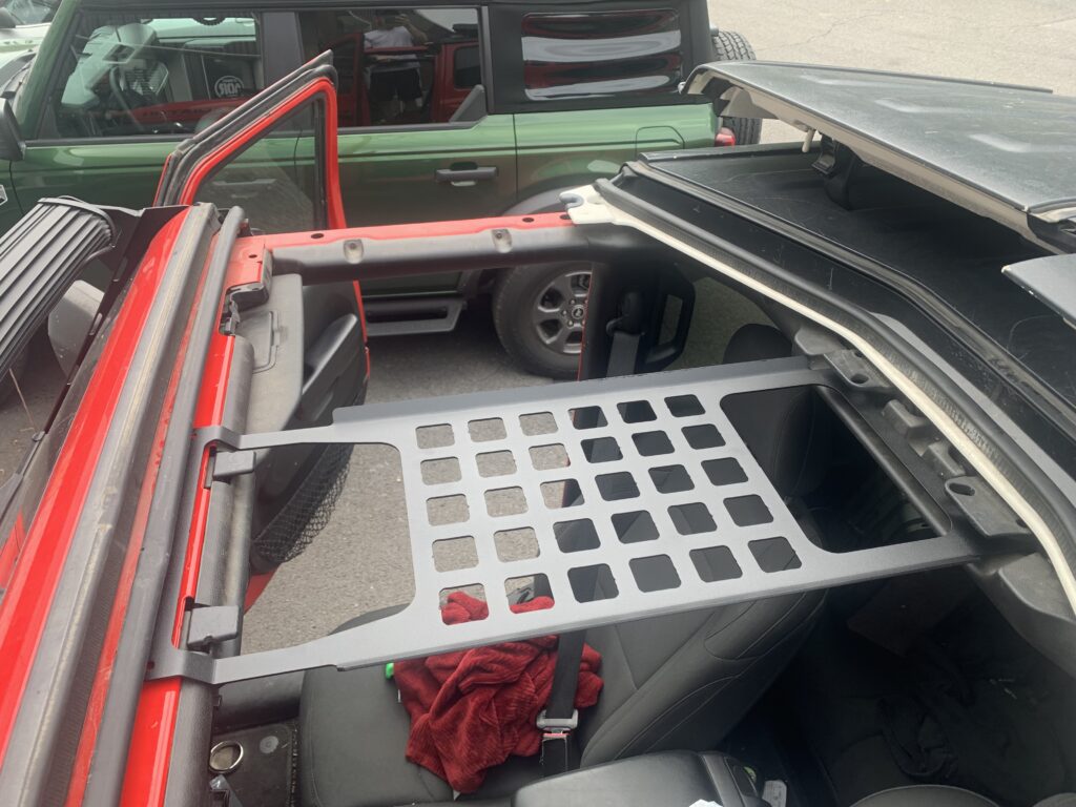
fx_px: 808
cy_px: 404
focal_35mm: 26
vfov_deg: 53.1
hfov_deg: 67.3
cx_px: 538
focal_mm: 4.25
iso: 25
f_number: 1.8
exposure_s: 1/337
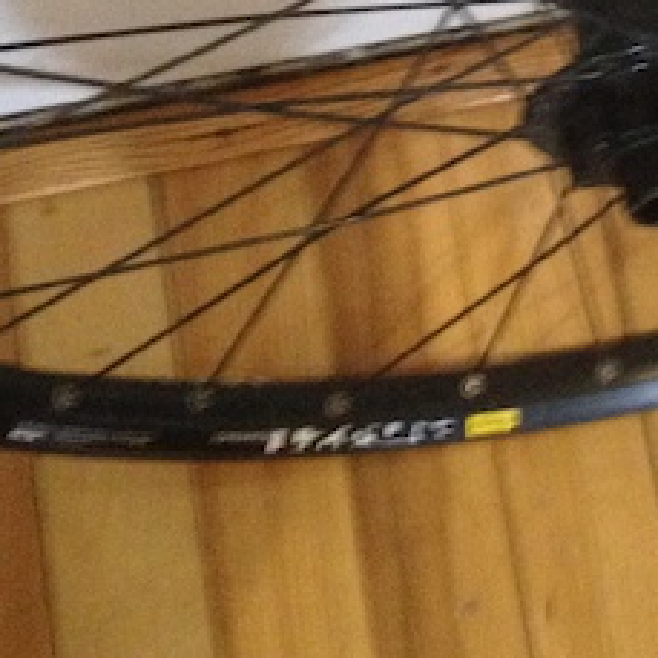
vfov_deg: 15.5
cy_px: -135
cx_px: 684
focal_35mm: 108
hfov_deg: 15.8
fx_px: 2323
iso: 500
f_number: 2.4
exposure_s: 1/15
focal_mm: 4.28
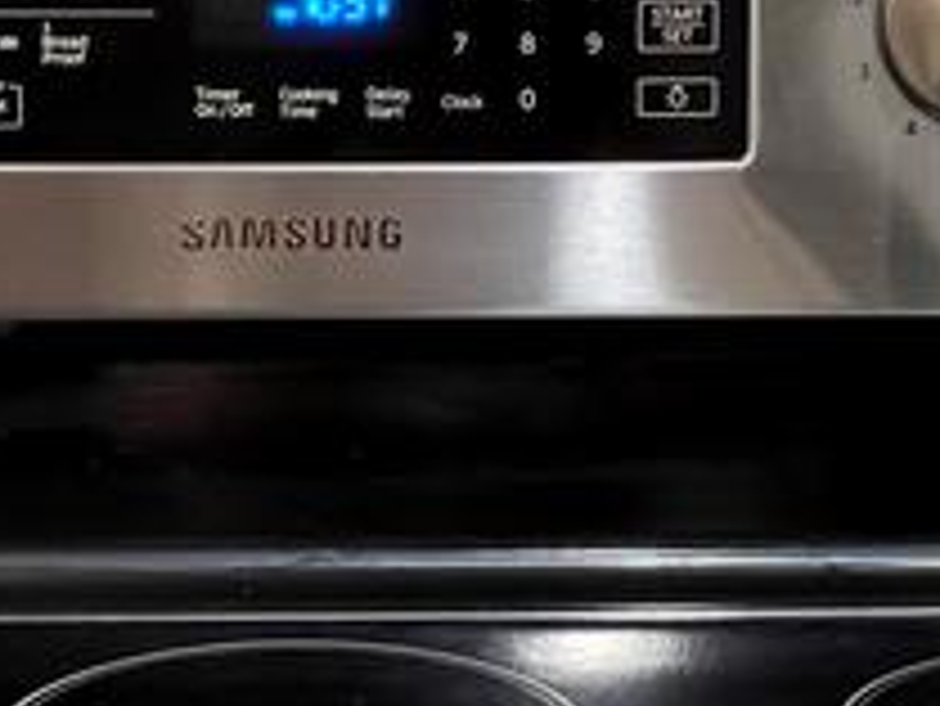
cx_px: 387
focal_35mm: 184
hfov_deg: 10.7
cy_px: 715
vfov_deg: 8.0
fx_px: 4999
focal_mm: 7.5
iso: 1250
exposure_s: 1/30
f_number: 2.2
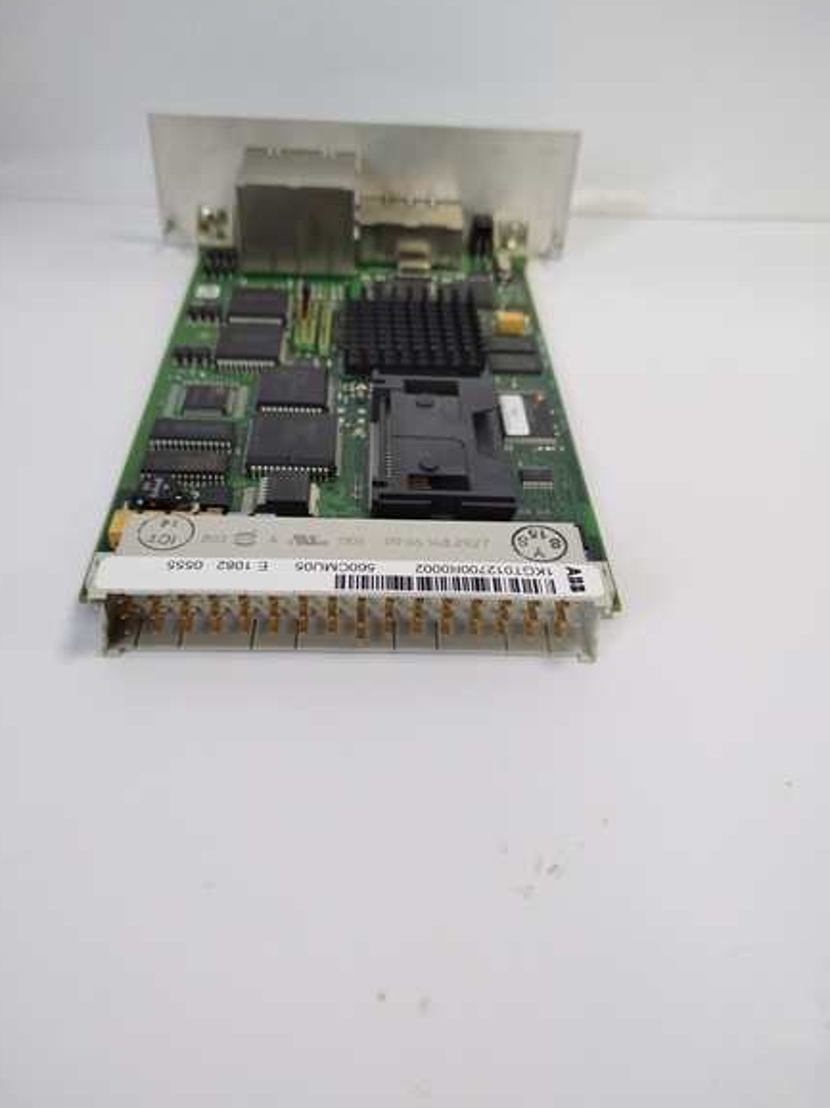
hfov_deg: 51.3
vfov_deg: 65.3
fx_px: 864
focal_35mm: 27
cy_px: 550
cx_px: 403
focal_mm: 4.75
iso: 341
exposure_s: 1/33.3
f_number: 1.8
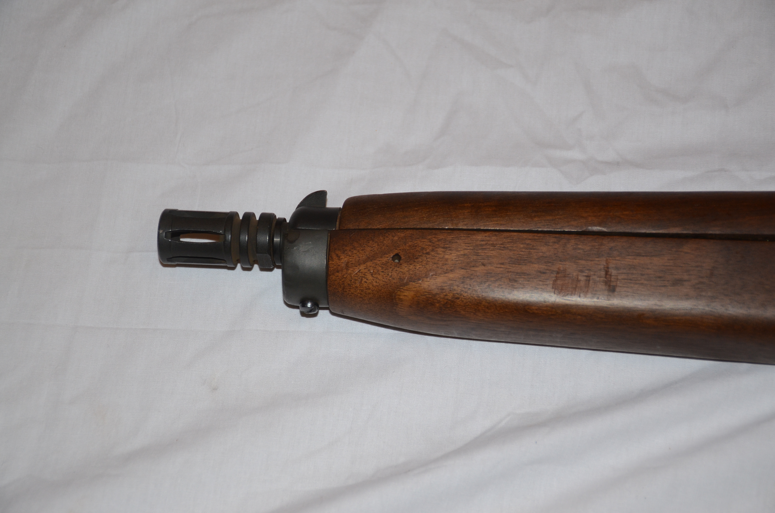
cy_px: 256
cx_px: 388
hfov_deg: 22.7
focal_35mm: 90
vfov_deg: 15.1
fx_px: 1933
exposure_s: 1/60
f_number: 5
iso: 500
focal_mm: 60
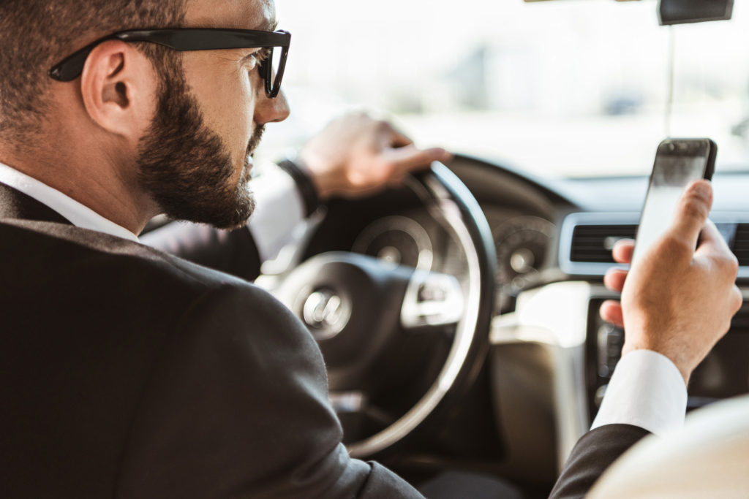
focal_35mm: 60
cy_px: 250
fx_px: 1248
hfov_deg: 33.4
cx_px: 374
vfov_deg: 22.6
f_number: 3.2
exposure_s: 1/200
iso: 400
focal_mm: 60
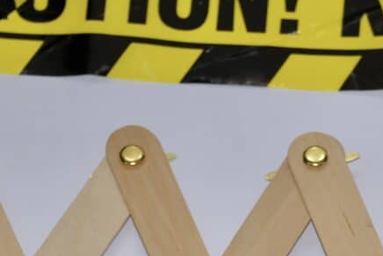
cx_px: 429
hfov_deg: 4.3
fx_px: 5066
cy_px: 329
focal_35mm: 476
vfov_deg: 2.9
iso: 800
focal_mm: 135
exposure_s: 1/60
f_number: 5.6
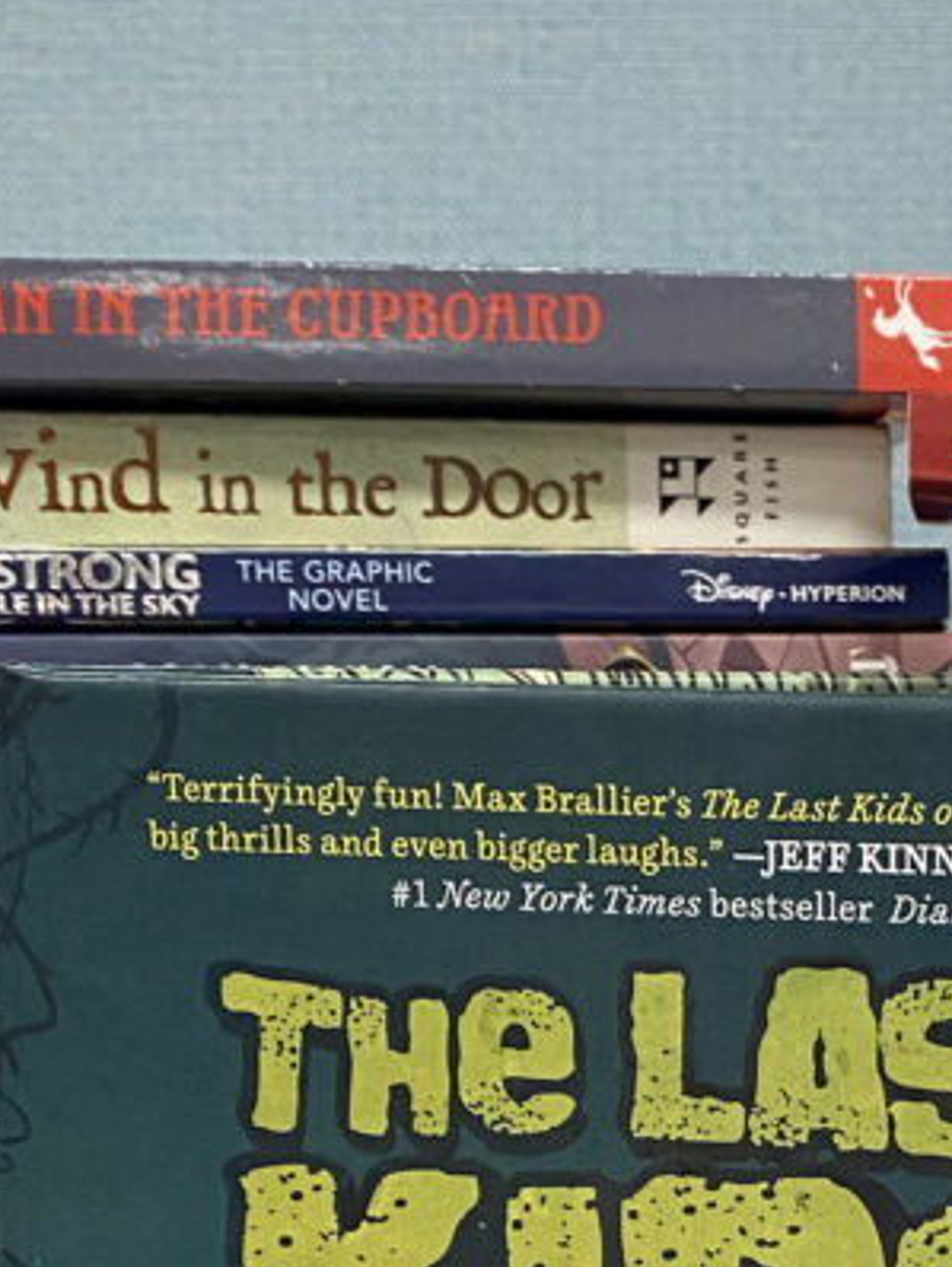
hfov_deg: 15.4
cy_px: 1525
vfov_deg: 19.6
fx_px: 3443
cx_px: 987
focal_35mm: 94
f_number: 1.8
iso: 100
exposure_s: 1/60
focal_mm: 4.25
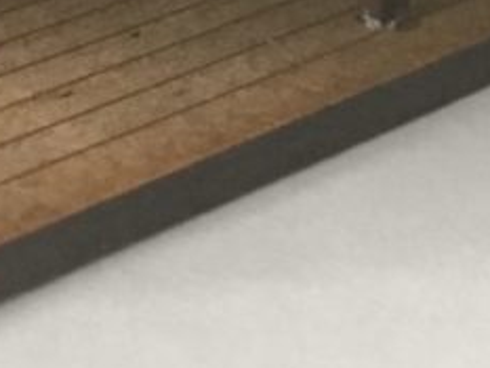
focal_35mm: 191
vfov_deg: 7.3
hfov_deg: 10.1
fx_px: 2705
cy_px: -528
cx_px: -198
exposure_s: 1/33
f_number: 2.2
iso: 200
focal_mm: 4.15
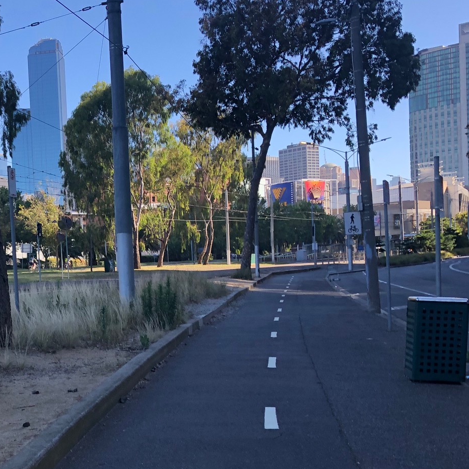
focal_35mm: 54
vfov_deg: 31.5
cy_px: 299
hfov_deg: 30.5
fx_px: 828
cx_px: 62
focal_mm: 4
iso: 20
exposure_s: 1/436
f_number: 1.8
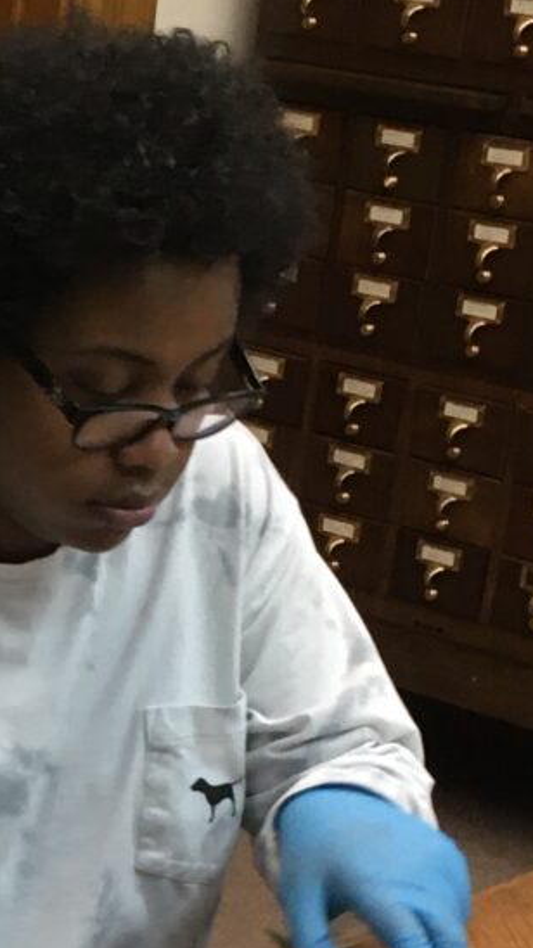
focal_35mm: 118
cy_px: 941
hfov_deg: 9.8
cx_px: -419
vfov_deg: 17.7
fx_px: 2967
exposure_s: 1/30
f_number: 2.2
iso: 80
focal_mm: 4.15
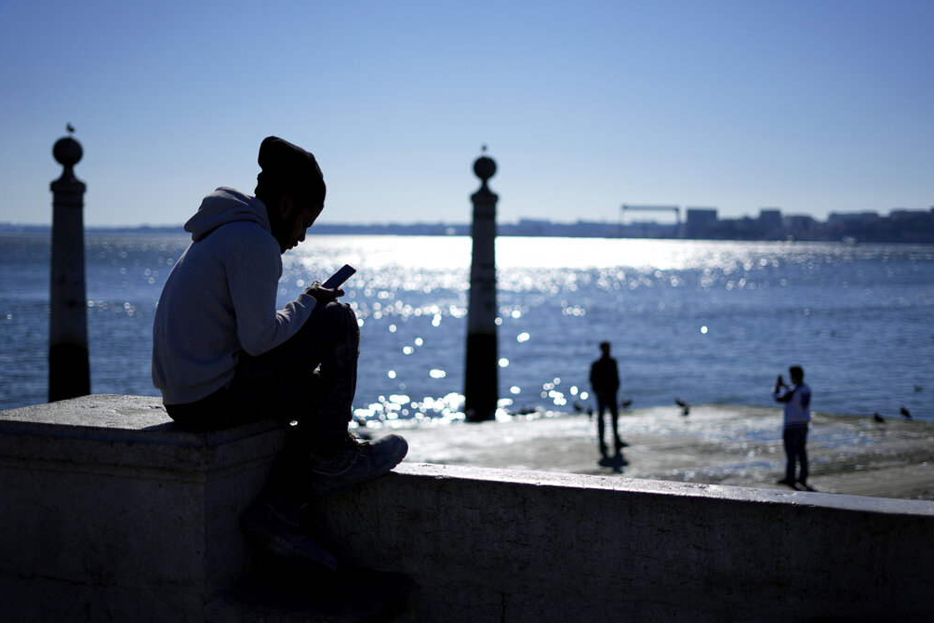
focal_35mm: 51
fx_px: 1323
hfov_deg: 38.9
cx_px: 472
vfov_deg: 26.5
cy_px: 317
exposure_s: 1/32000
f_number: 1.8
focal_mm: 50
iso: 160
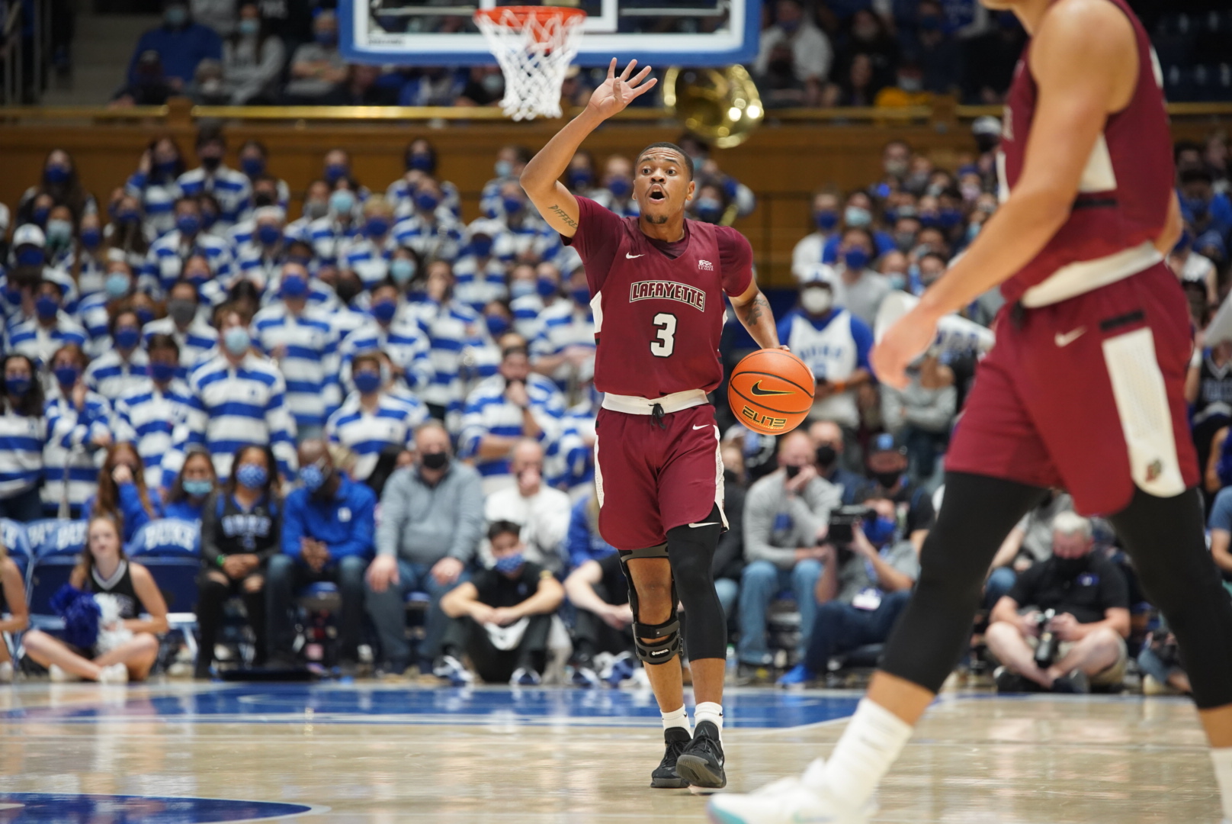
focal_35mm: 200
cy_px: 412
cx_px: 616
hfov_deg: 10.3
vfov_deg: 6.9
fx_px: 6849
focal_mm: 200
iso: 4000
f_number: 3.5
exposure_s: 1/800
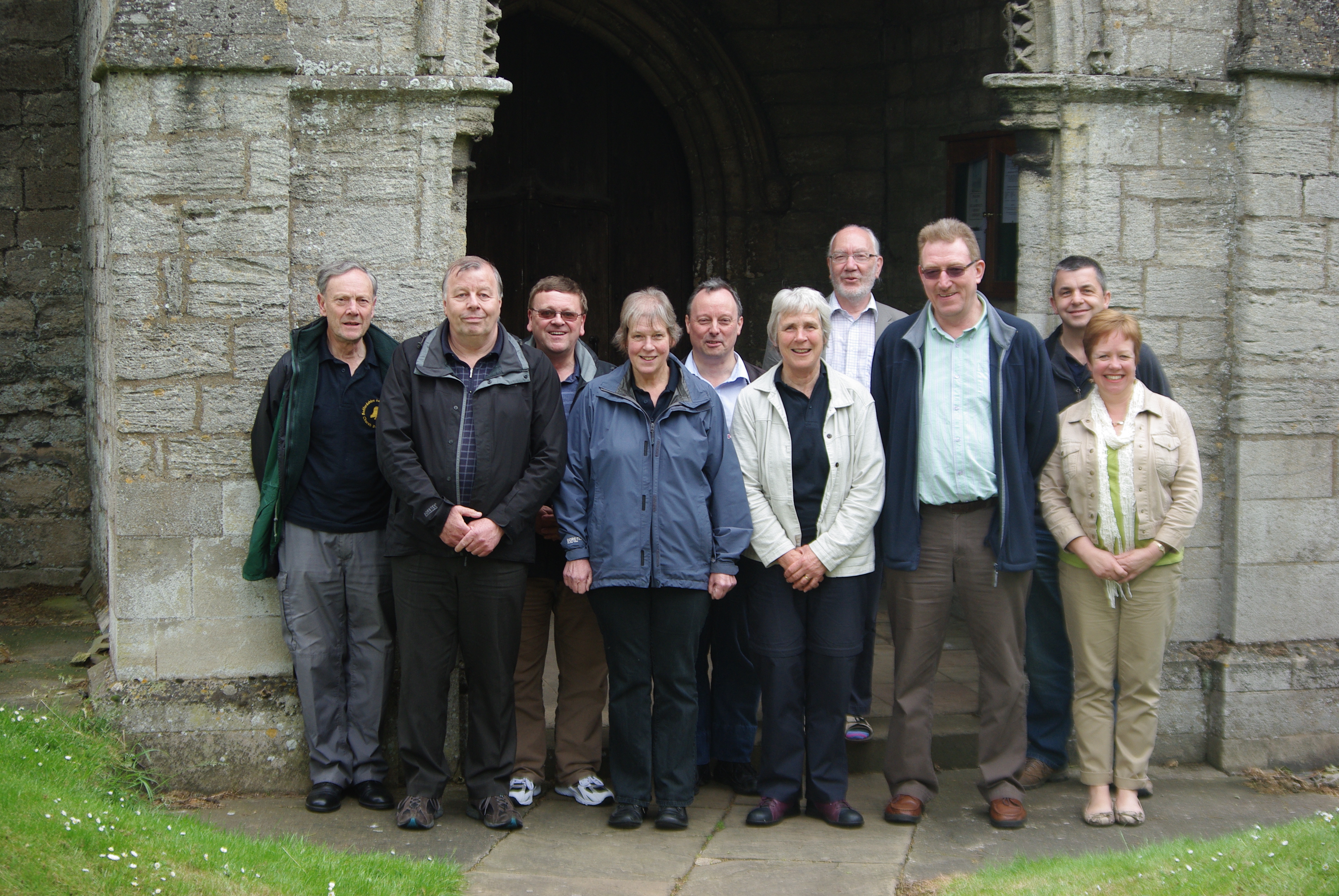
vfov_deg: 18.2
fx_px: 2793
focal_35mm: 75
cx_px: 670
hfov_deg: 27.0
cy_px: 448
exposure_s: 1/125
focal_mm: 50
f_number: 5.6
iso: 200
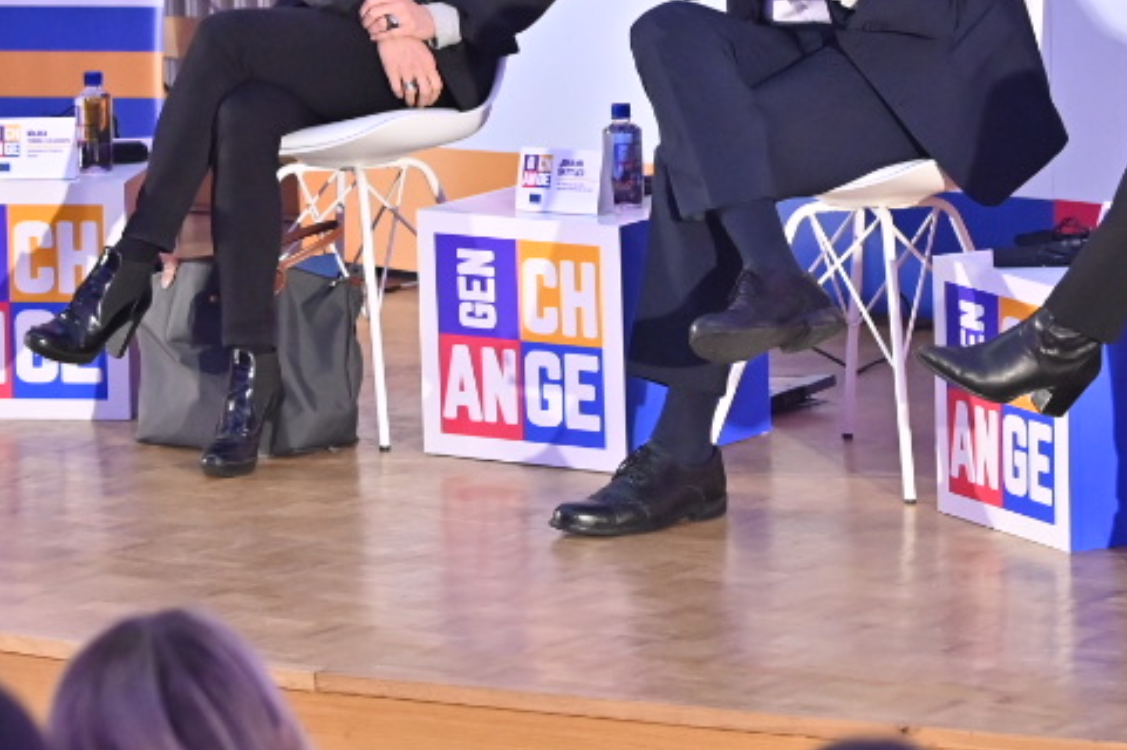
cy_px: 110
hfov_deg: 8.7
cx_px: 764
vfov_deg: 5.8
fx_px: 7383
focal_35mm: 236
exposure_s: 1/320
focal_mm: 70
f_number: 2.8
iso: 2500
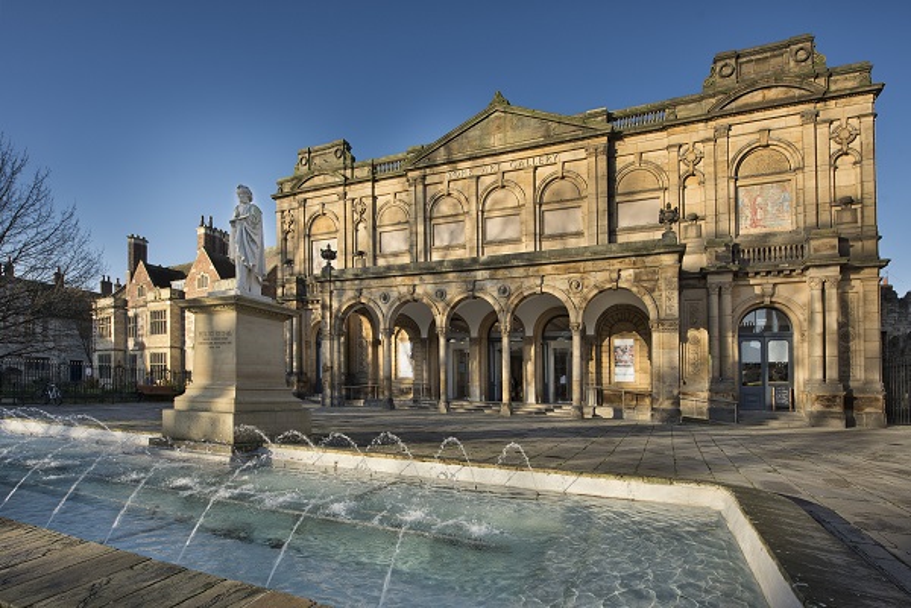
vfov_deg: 73.7
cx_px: 456
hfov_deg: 96.7
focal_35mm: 16
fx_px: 405
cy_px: 304
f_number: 8
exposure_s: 1/60
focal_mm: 16
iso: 64
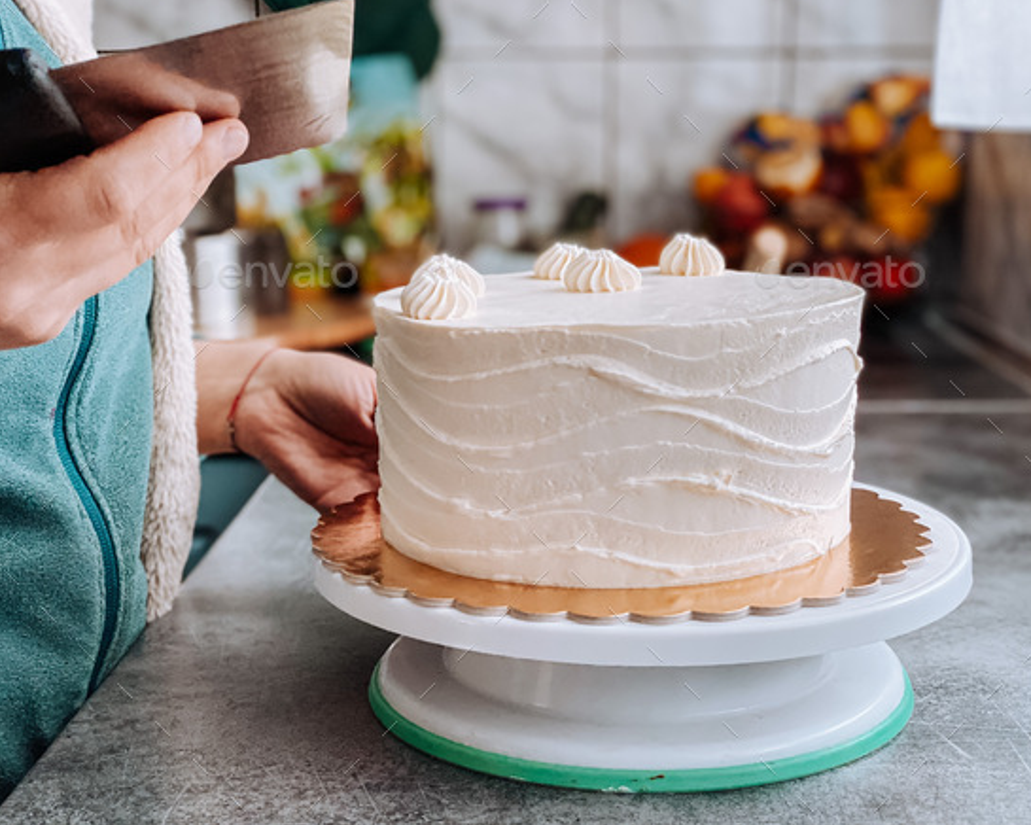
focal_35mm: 55
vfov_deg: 27.6
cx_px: 550
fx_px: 1678
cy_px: 410
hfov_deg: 34.1
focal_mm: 6
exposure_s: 1/120
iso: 100
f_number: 2
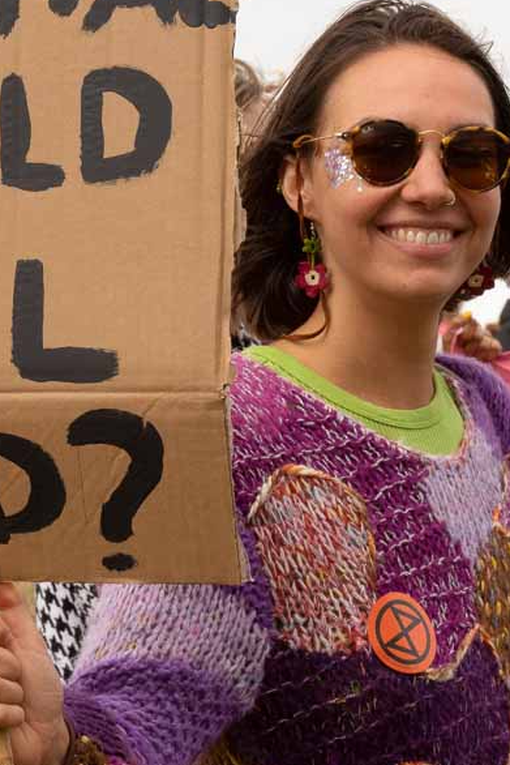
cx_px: 127
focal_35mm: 215
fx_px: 4566
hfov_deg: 6.4
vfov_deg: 9.6
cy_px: 315
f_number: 16
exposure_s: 1/400
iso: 1000
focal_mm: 70
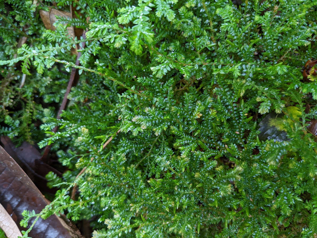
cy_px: 119
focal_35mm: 27
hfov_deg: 65.3
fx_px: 247
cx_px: 158
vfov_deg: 51.4
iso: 49
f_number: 1.73
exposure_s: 1/27.9
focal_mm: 4.38
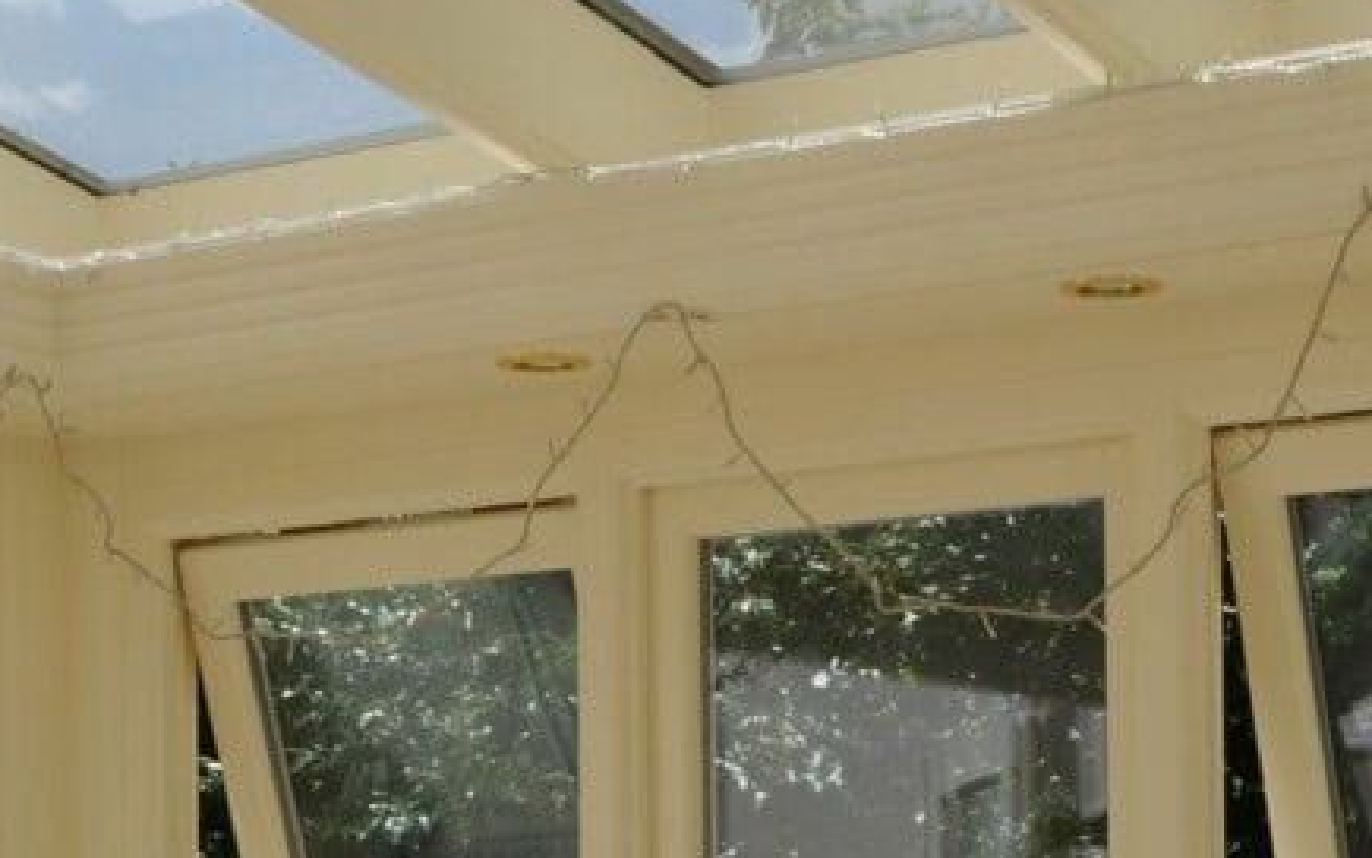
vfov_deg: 12.7
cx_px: 848
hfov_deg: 20.6
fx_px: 3777
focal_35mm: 101
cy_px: 1014
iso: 200
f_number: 11
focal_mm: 24
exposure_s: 1/320
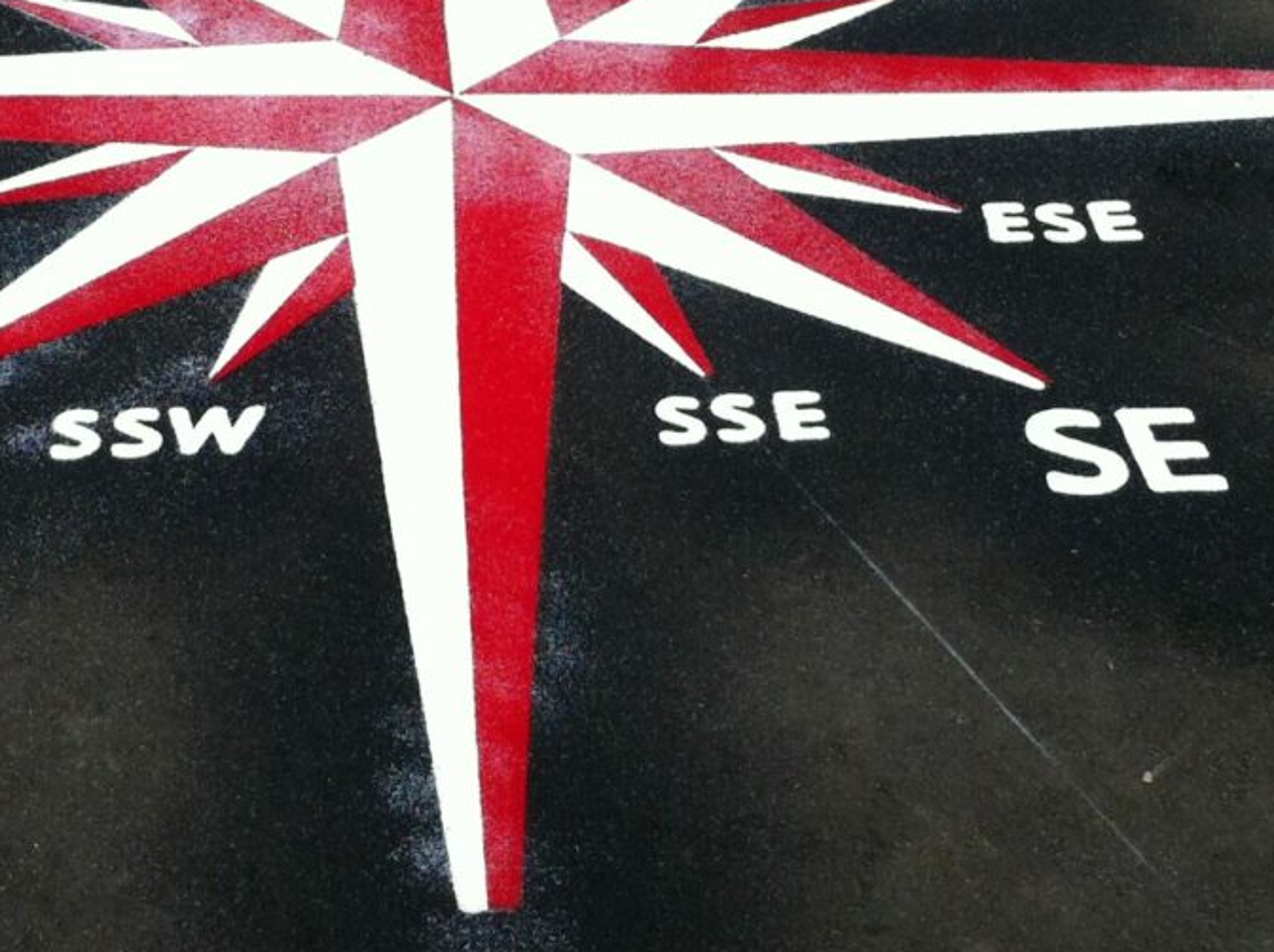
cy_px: 225
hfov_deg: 24.4
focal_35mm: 80
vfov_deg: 18.3
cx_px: 480
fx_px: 2940
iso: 80
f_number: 2.8
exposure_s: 1/1175
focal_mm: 3.85
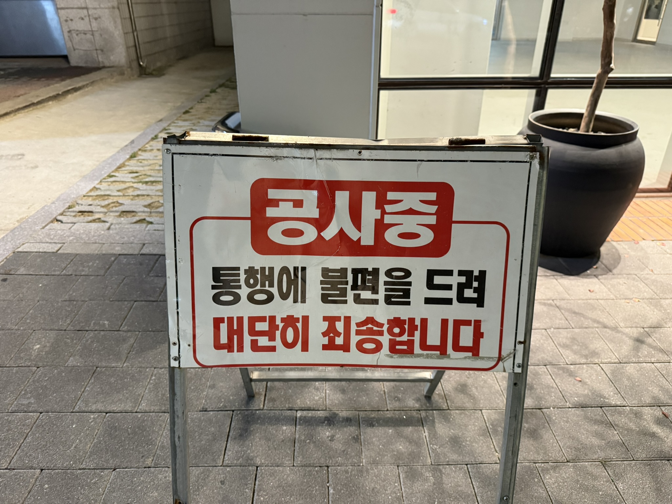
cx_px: 336
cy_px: 252
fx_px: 466
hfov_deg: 71.6
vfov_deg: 56.8
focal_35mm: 24
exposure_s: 1/60
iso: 800
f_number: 1.78
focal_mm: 6.76
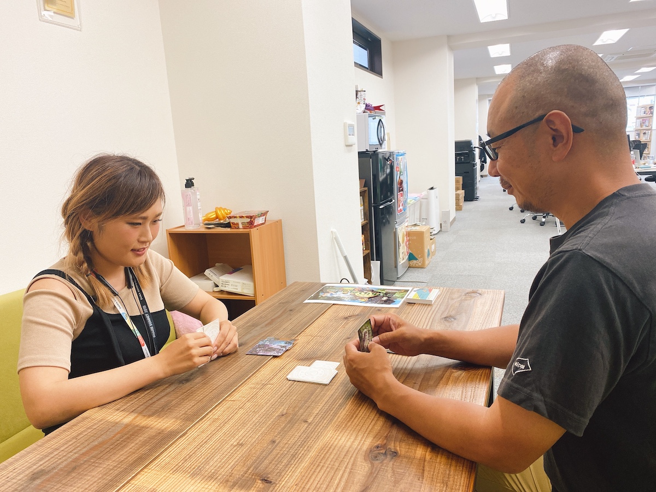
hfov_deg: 67.3
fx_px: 493
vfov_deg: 53.1
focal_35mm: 26
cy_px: 246
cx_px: 328
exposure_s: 1/100
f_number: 1.8
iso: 100
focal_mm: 4.25
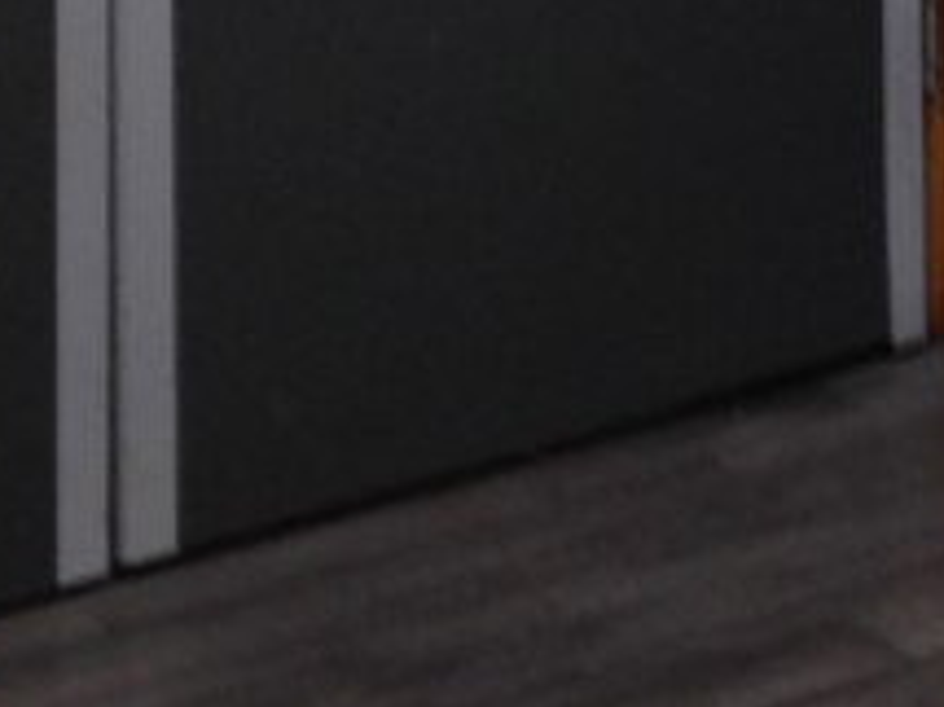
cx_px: 887
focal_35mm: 184
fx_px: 5015
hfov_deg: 10.7
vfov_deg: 7.5
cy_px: -992
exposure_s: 1/20
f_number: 2.4
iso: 50
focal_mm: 4.12
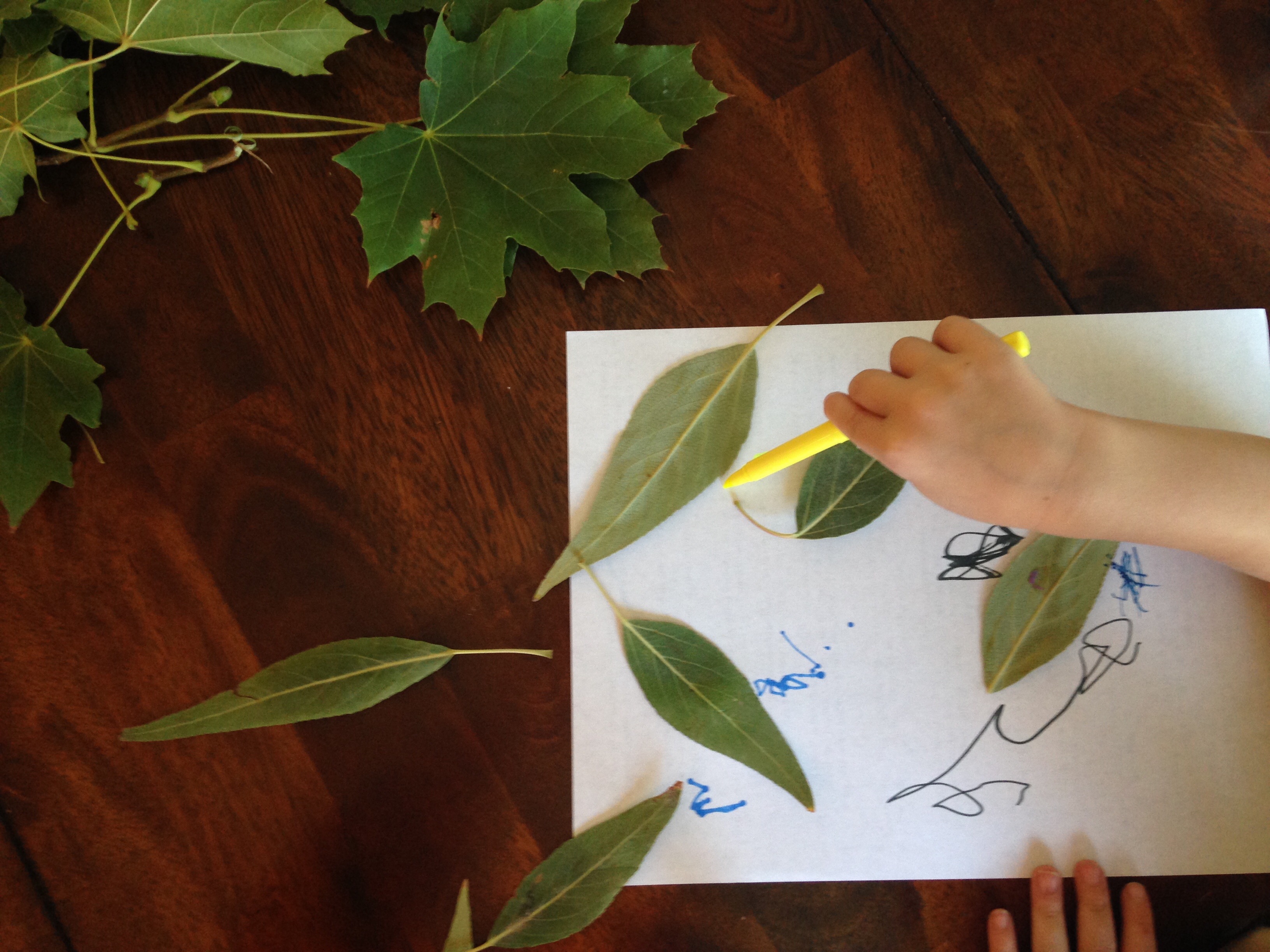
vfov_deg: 42.9
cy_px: 476
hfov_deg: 55.4
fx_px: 1211
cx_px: 635
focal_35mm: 33
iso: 100
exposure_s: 1/20
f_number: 2.4
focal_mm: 4.12
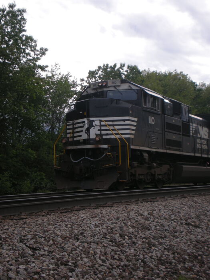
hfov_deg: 26.1
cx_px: 105
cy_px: 140
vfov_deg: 34.3
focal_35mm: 56
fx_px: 453
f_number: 5.6
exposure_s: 1/170
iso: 64
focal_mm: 9.3
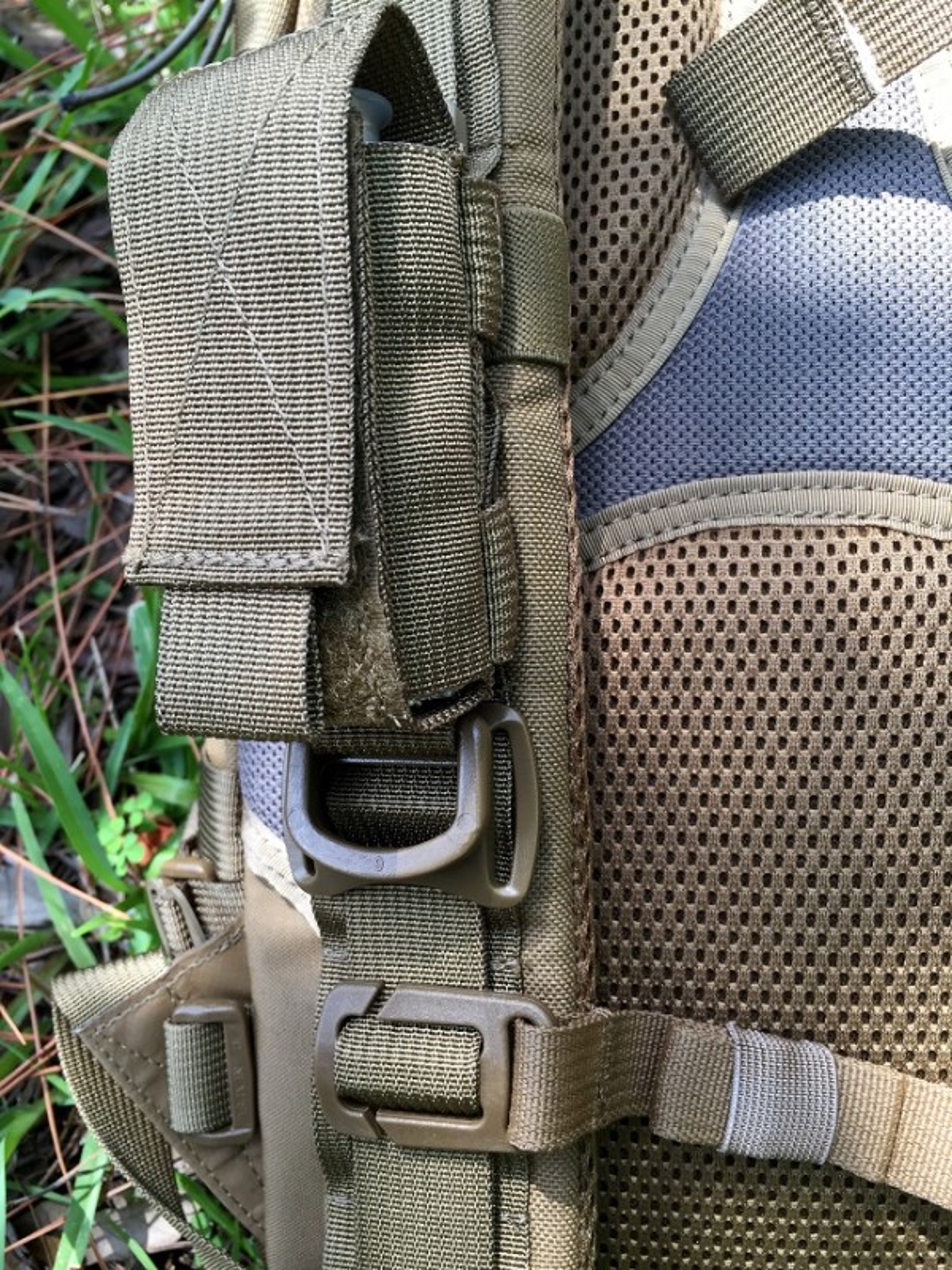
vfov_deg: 61.7
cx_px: 476
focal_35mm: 29
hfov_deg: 48.2
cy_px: 635
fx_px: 1063
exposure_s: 1/126
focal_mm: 4.15
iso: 32
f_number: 2.2
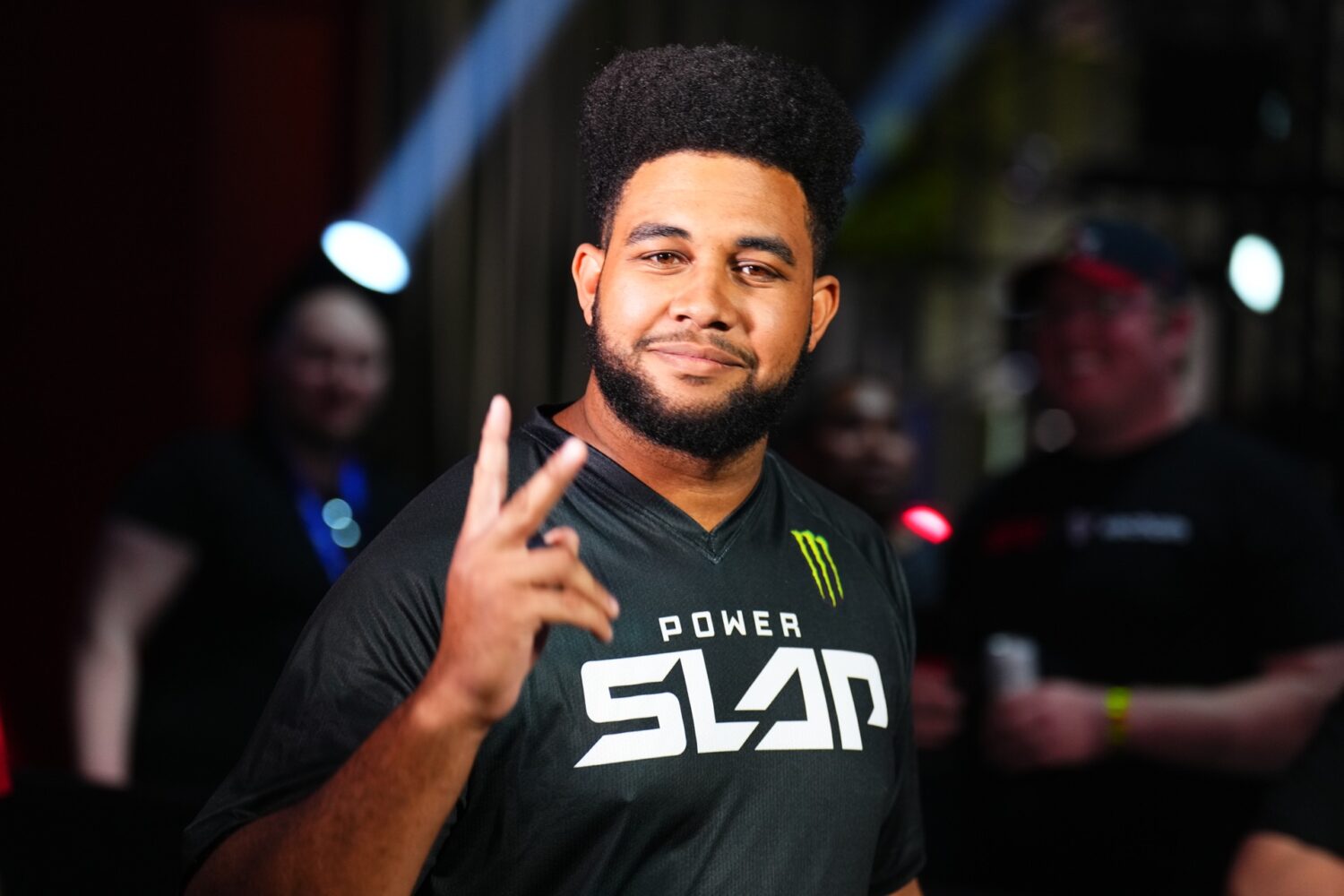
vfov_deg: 11.7
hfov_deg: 17.5
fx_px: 4368
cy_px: 448
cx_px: 672
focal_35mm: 117
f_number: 2.8
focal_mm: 117
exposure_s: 1/160
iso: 1600
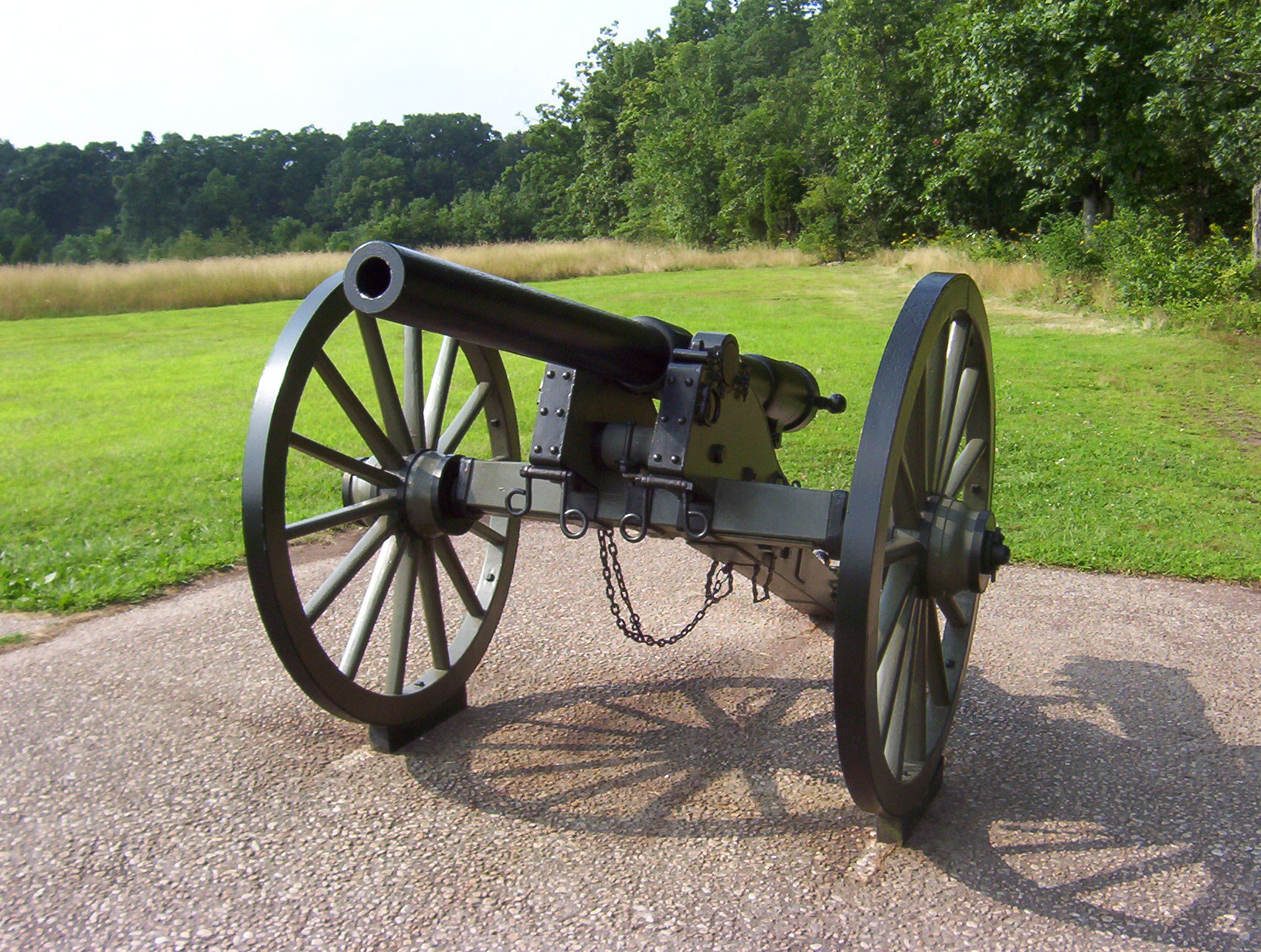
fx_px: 1315
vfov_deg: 39.8
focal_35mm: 36
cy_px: 476
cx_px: 630
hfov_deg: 51.2
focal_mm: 5.54
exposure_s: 1/356
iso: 100
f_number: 5.24
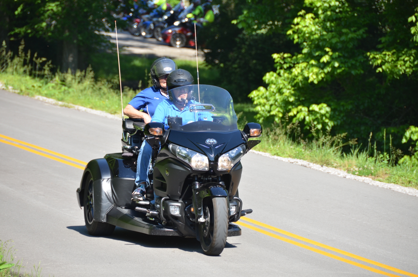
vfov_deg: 5.4
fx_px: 2955
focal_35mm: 255
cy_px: 138
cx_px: 209
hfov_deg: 8.1
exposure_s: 1/500
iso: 280
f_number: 5.6
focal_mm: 170
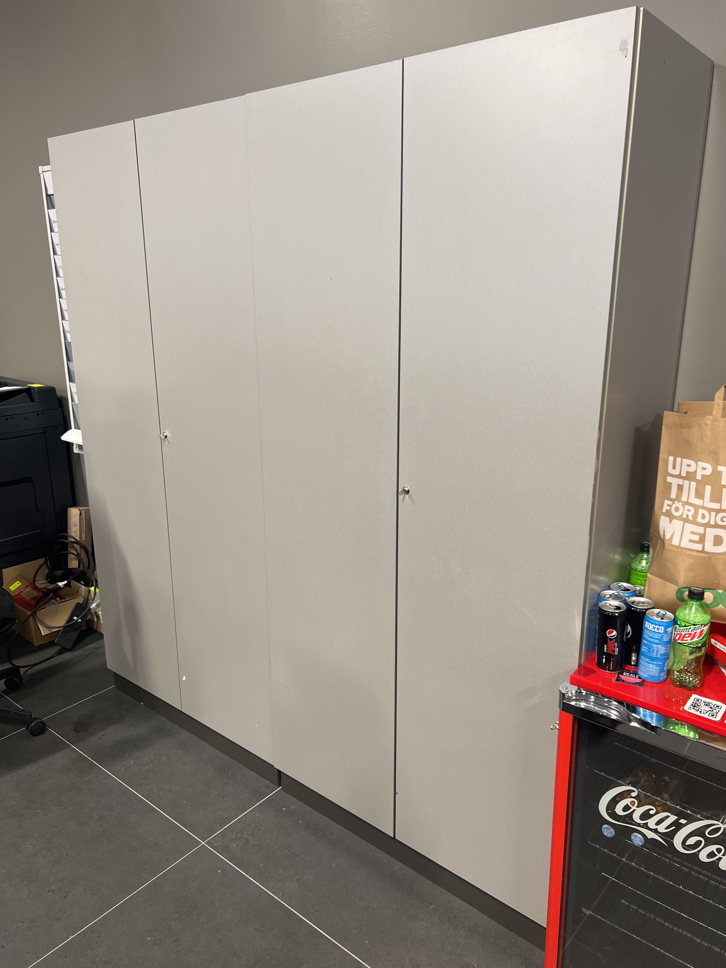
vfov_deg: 67.3
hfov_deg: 53.1
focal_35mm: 26
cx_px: 363
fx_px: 727
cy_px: 484
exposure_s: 1/50
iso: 80
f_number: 1.5
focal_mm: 5.7
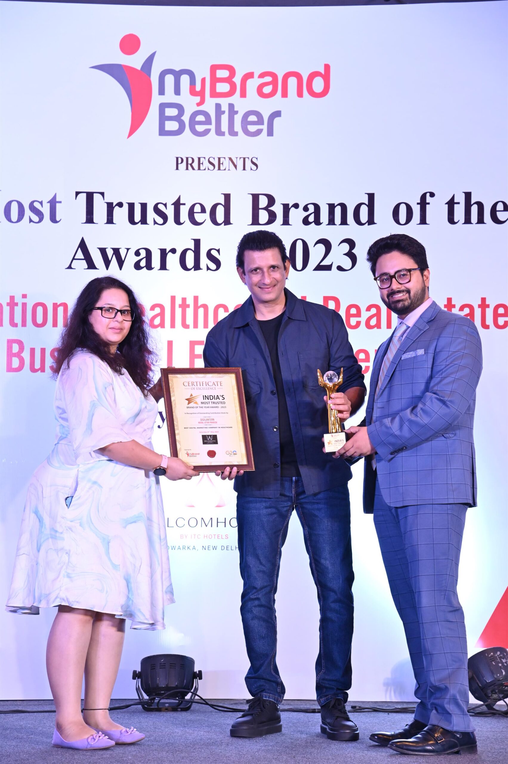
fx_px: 1738
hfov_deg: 16.6
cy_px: 382
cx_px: 254
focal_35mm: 82
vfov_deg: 24.8
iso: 3200
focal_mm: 82
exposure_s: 1/200
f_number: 7.1
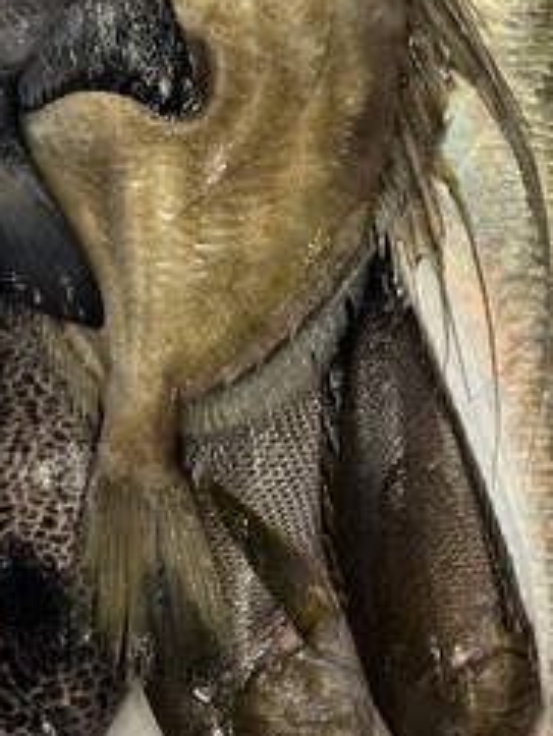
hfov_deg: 27.0
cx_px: 246
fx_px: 1149
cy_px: 101
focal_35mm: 54
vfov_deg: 34.0
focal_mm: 5.7
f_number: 1.5
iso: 80
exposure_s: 1/60
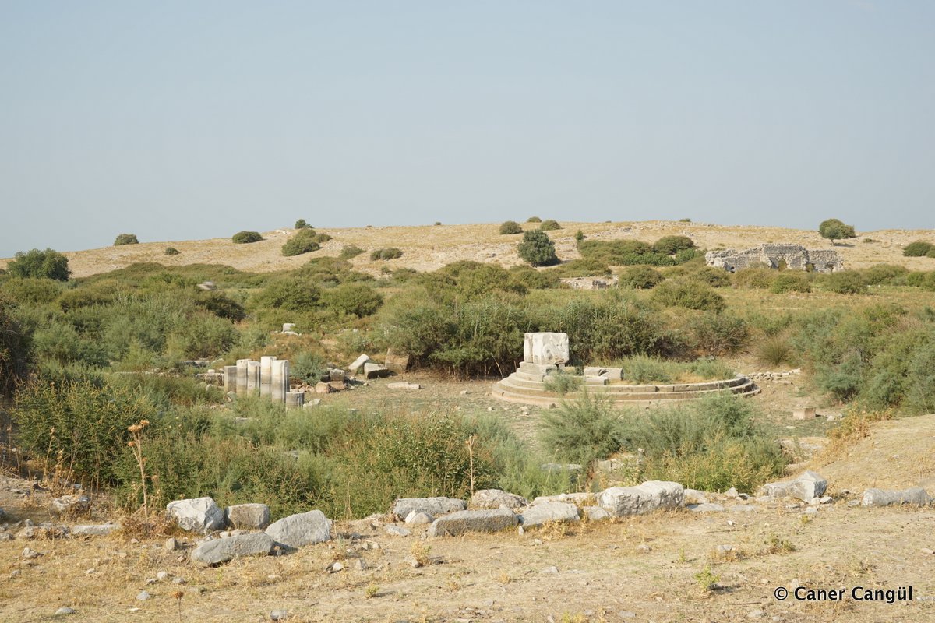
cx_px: 468
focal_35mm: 48
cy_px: 312
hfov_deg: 41.1
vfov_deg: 28.1
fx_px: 1247
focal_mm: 48
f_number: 10
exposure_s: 1/125
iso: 100
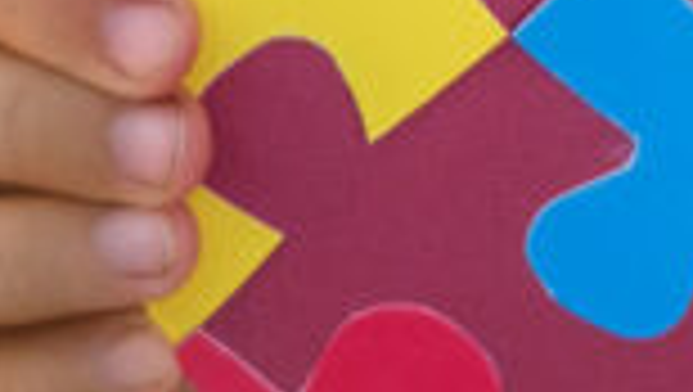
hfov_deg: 5.7
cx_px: 1494
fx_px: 6788
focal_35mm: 369
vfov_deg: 3.3
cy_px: 169
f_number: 1.6
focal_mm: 35
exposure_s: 1/640
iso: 160
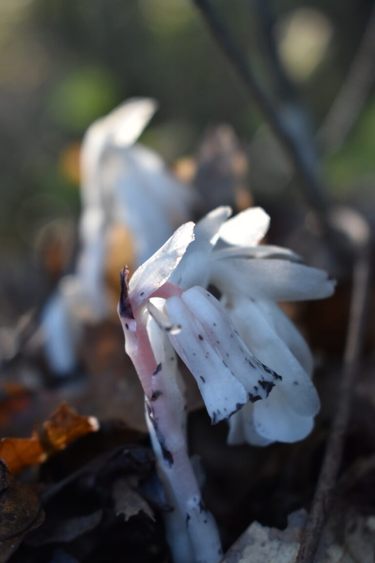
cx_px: 188
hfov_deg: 21.6
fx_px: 984
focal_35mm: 63
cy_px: 282
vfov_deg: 31.9
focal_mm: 42
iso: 640
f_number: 5.6
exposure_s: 1/125
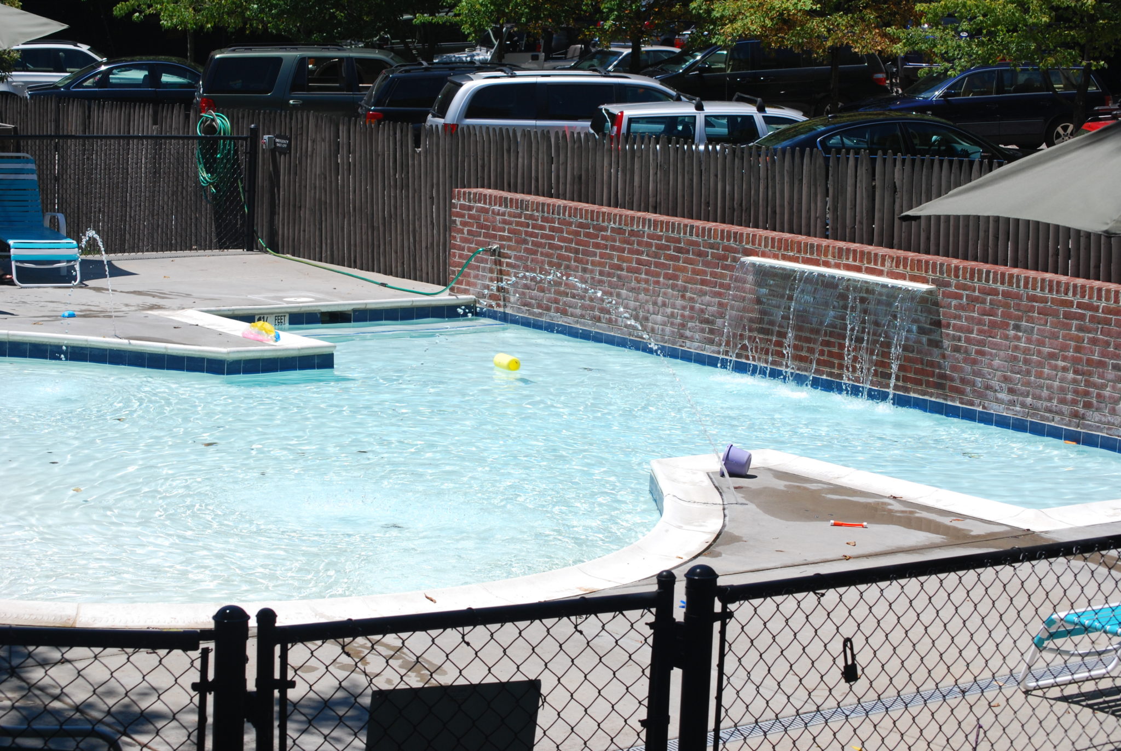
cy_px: 376
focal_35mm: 82
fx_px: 2572
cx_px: 560
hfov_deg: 24.6
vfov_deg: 16.6
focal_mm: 55
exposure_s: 1/400
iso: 200
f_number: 10
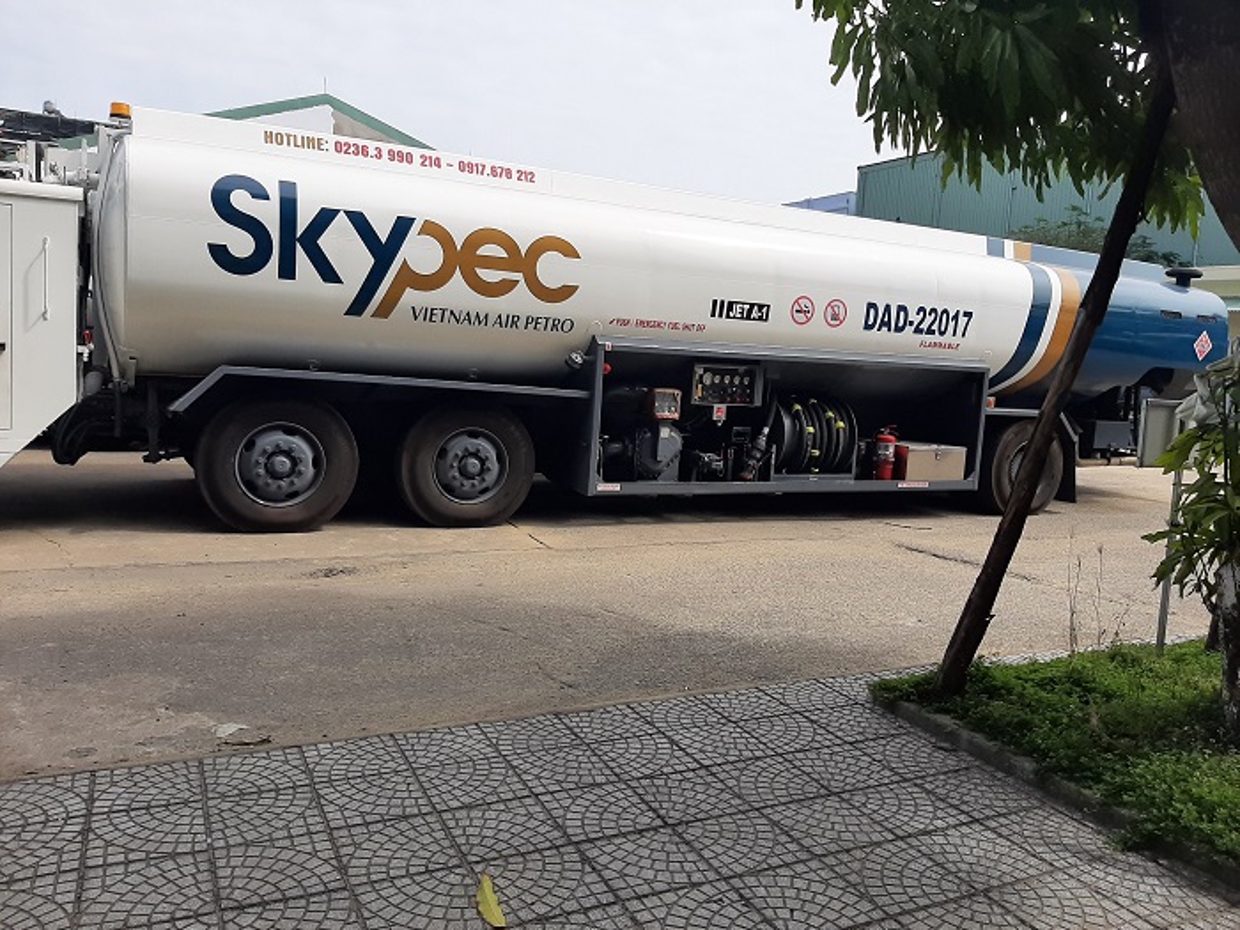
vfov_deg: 53.1
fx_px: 931
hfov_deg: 67.3
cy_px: 465
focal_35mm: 26
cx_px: 620
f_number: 1.7
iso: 40
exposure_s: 1/3413
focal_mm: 3.93
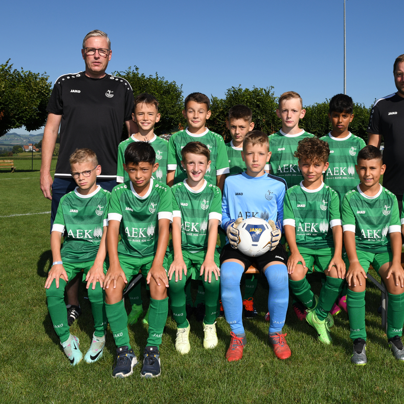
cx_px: 256
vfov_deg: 52.5
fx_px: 409
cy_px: 203
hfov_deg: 51.9
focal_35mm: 31
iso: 64
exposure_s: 1/250
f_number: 8
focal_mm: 24
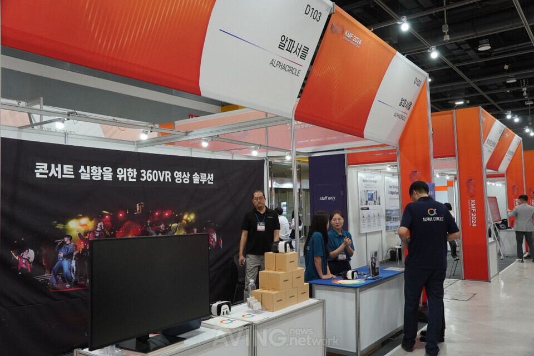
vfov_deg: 43.6
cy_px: 178
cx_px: 267
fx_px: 445
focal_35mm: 30
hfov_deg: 61.9
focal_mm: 20
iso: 1000
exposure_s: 1/160
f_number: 4
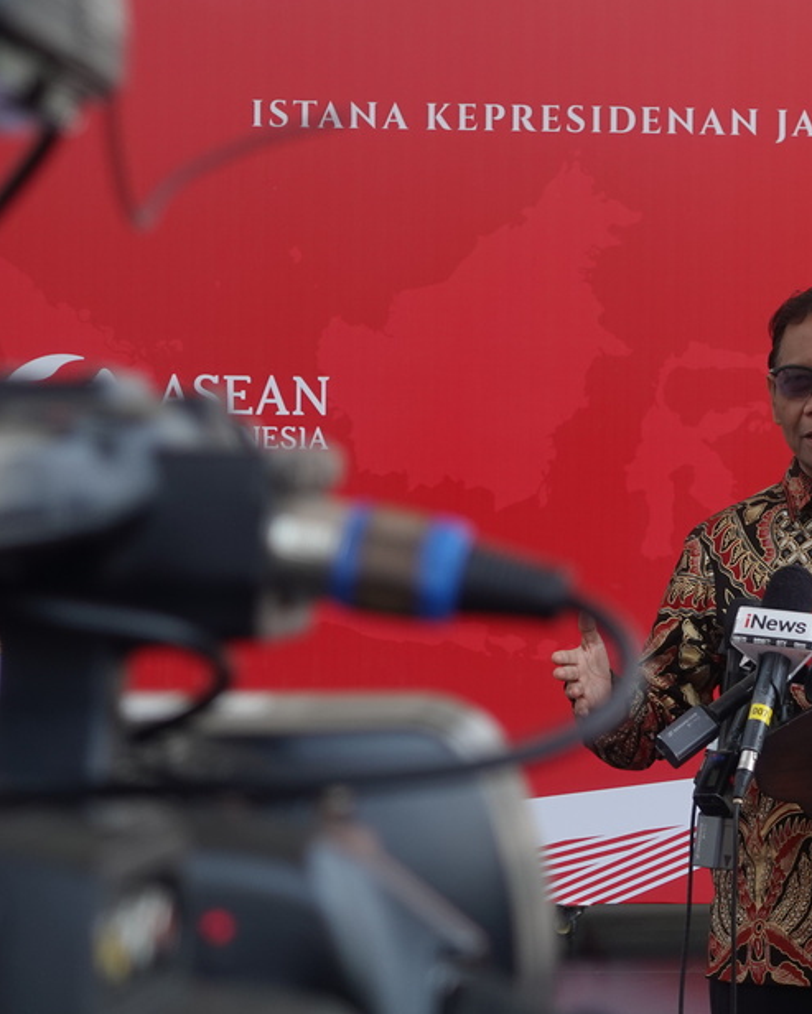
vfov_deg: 15.0
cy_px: 428
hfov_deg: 12.0
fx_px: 3844
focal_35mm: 128
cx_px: 670
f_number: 4
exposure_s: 1/320
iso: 125
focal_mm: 25.7
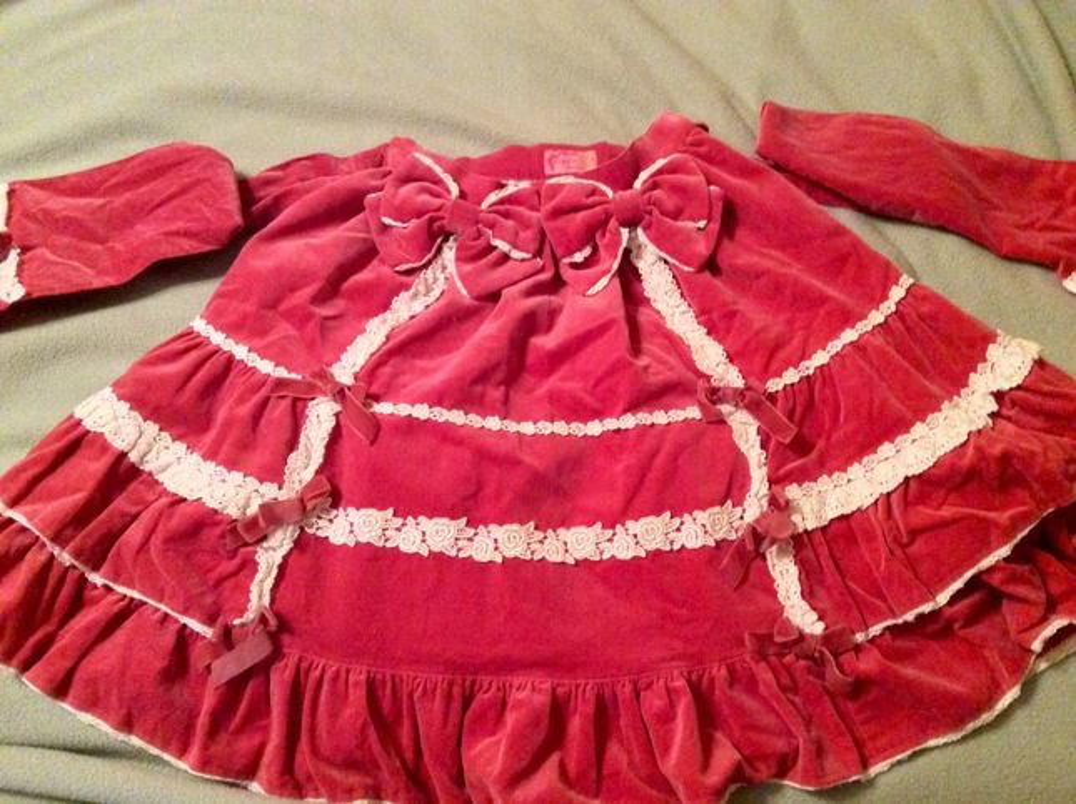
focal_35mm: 32
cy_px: 402
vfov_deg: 44.1
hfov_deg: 56.9
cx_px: 538
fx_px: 993
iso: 640
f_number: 2.4
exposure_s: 1/15
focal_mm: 3.3
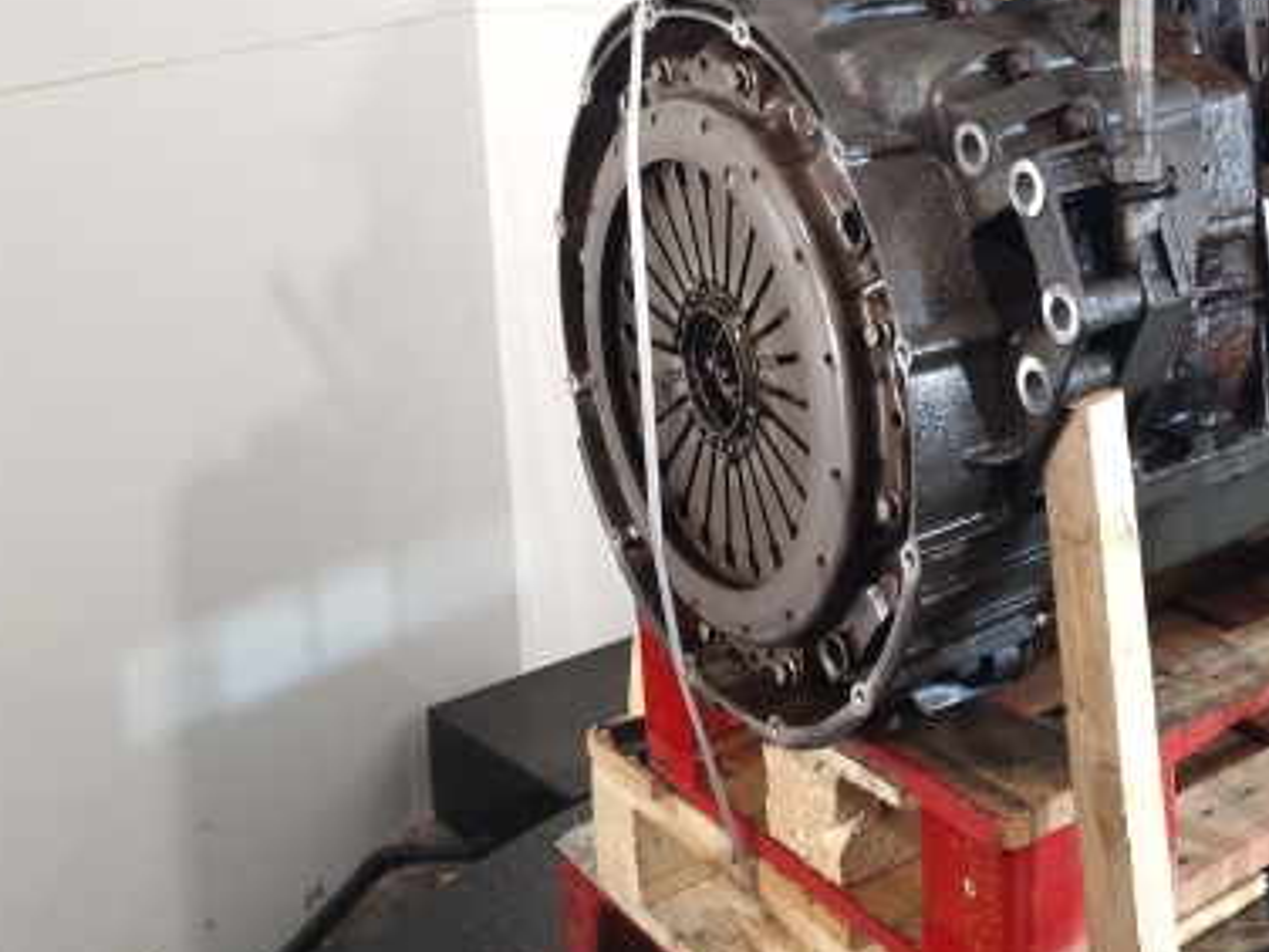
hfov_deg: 34.9
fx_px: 1796
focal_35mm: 49
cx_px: 1299
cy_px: 95
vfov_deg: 28.5
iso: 125
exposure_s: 1/50
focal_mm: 6.4
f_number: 1.8
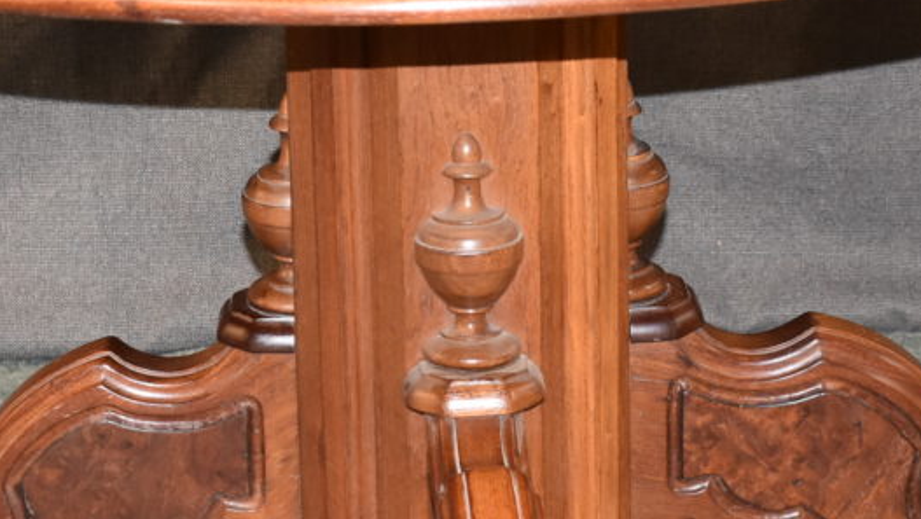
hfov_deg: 18.0
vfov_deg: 10.2
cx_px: 332
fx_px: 2907
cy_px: 282
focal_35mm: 119
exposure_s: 1/60
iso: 1000
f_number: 4
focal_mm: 26
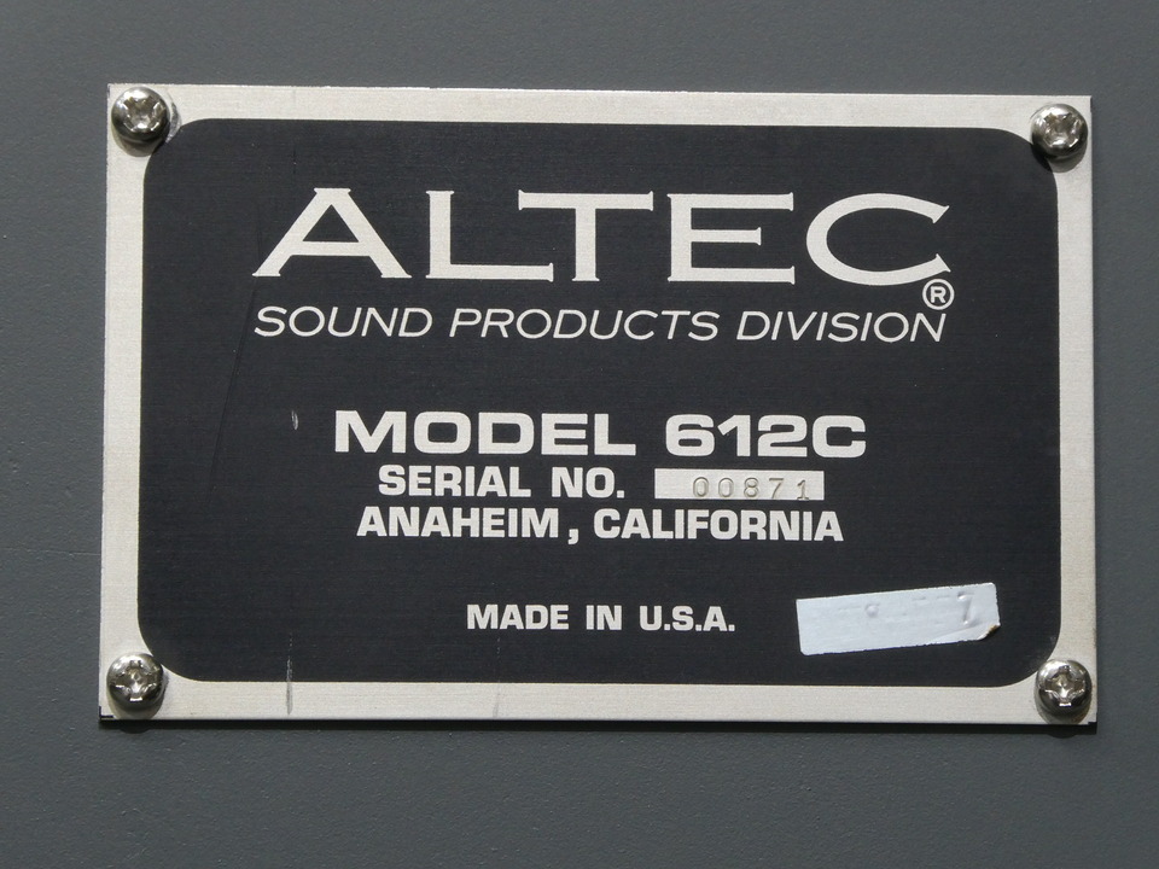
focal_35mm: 185
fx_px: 6194
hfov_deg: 10.7
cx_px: 580
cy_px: 434
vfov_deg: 8.0
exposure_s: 1/8
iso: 400
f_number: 7.1
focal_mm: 33.2
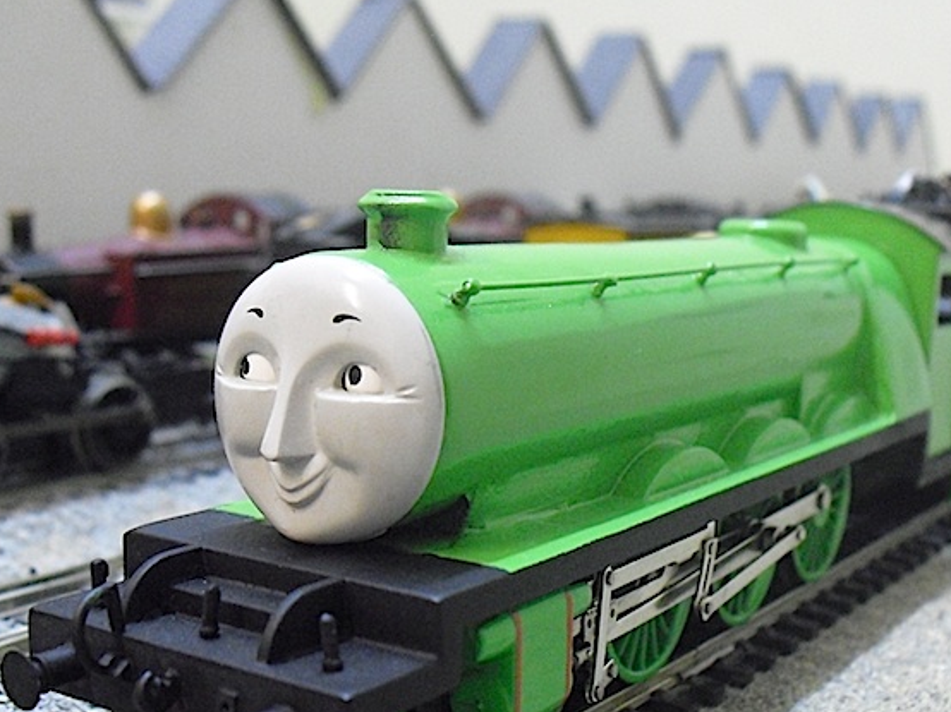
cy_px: 439
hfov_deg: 36.8
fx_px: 1428
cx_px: 549
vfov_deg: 27.9
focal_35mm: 52
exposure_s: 1/30
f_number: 3.1
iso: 800
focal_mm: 6.3
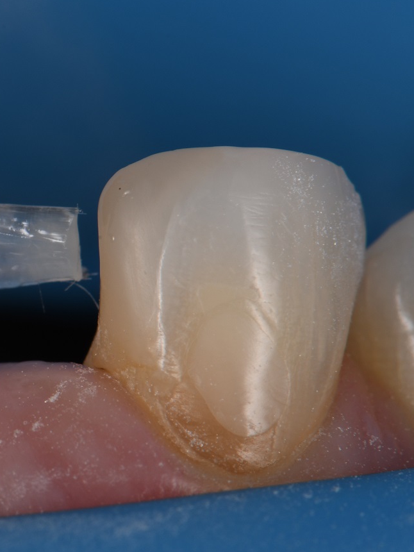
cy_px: 280
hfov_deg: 6.3
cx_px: 4
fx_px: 3778
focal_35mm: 237
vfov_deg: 8.4
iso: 200
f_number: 32
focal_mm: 105
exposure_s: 1/160
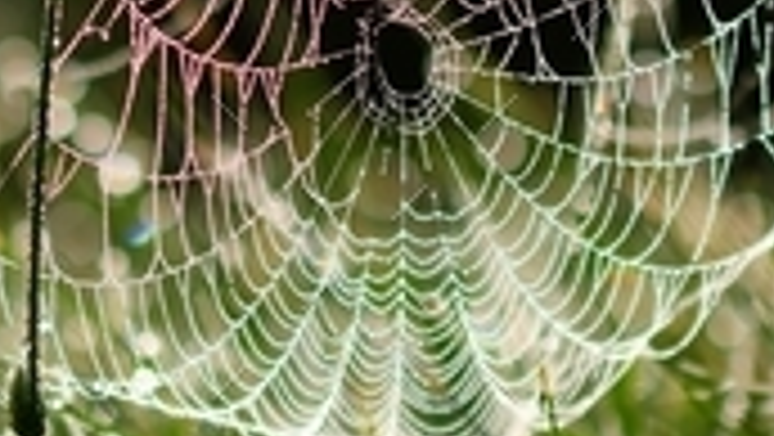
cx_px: 342
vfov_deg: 5.6
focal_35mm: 216
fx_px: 4436
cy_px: -218
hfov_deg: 10.0
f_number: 3.2
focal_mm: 40
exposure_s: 1/8000
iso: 200
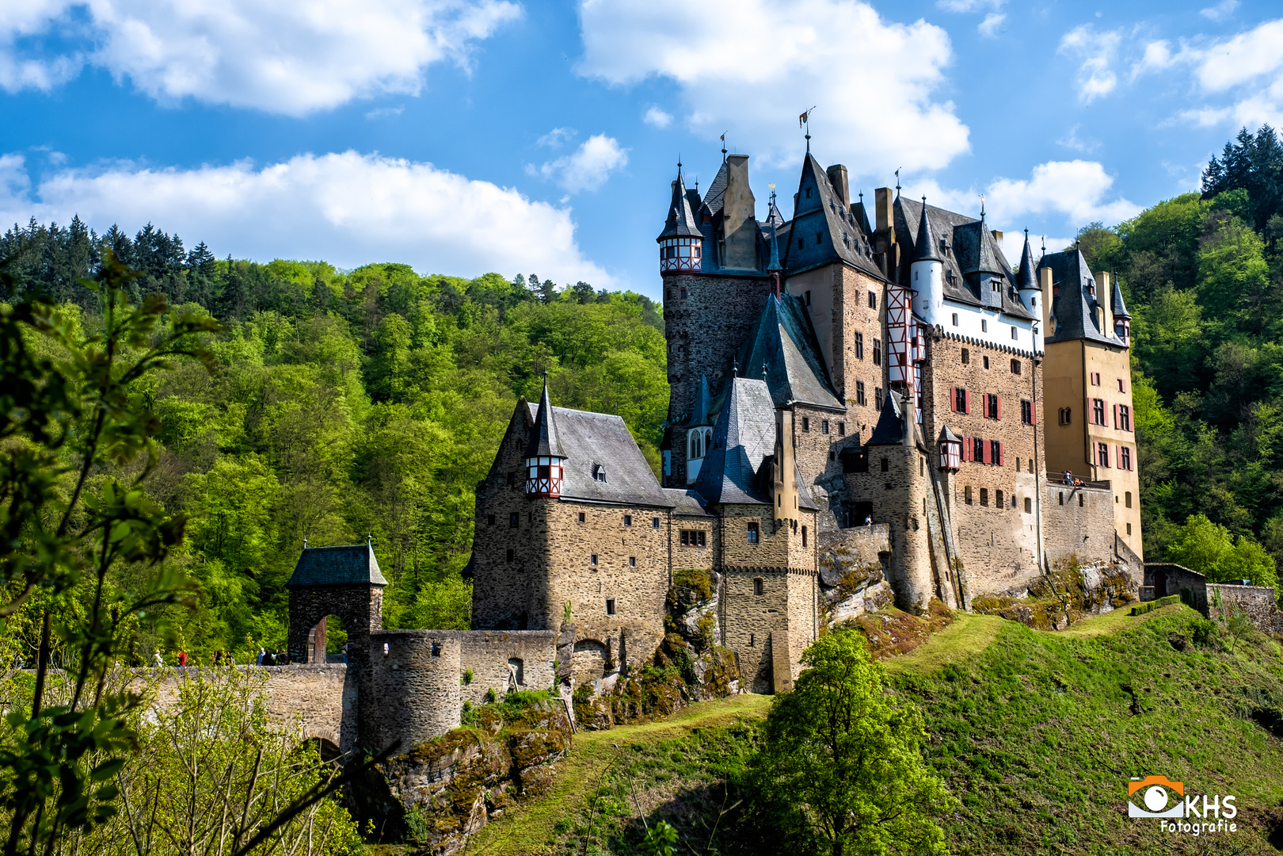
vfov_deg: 25.5
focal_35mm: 53
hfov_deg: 37.5
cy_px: 428
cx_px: 642
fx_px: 1889
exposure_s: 1/400
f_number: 6.4
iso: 160
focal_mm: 35.3
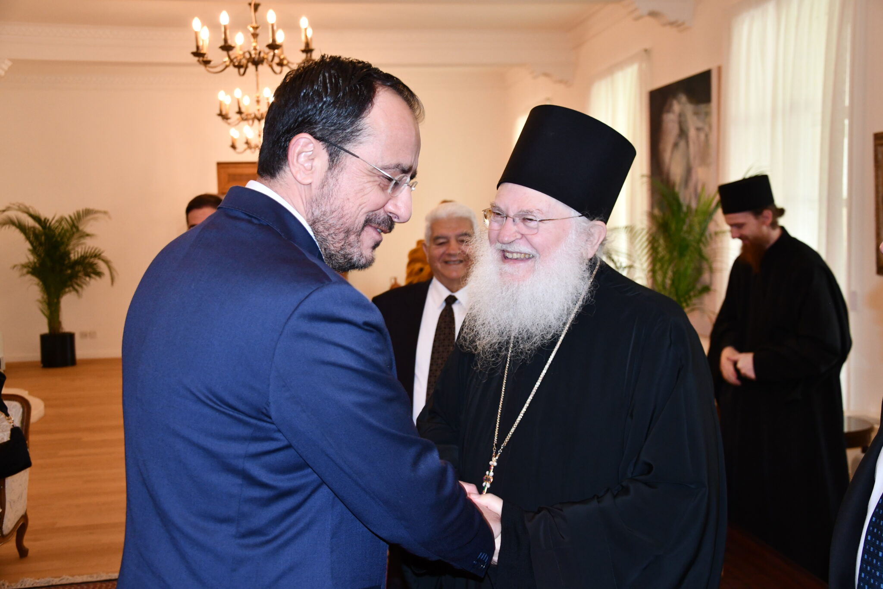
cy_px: 294
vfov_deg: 29.9
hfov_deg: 43.6
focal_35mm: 45
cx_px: 442
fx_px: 1104
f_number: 4.2
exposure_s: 1/60
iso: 1250
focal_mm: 30
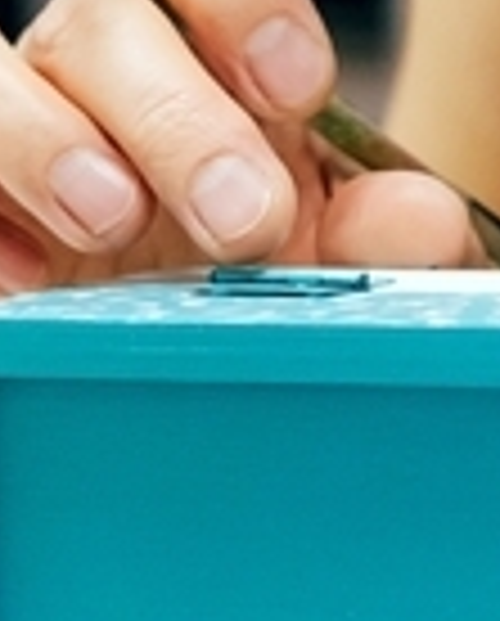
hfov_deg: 4.8
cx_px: 986
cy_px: -452
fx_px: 5863
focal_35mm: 318
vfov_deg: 6.0
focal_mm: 35
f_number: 2.8
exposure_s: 1/160
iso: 800
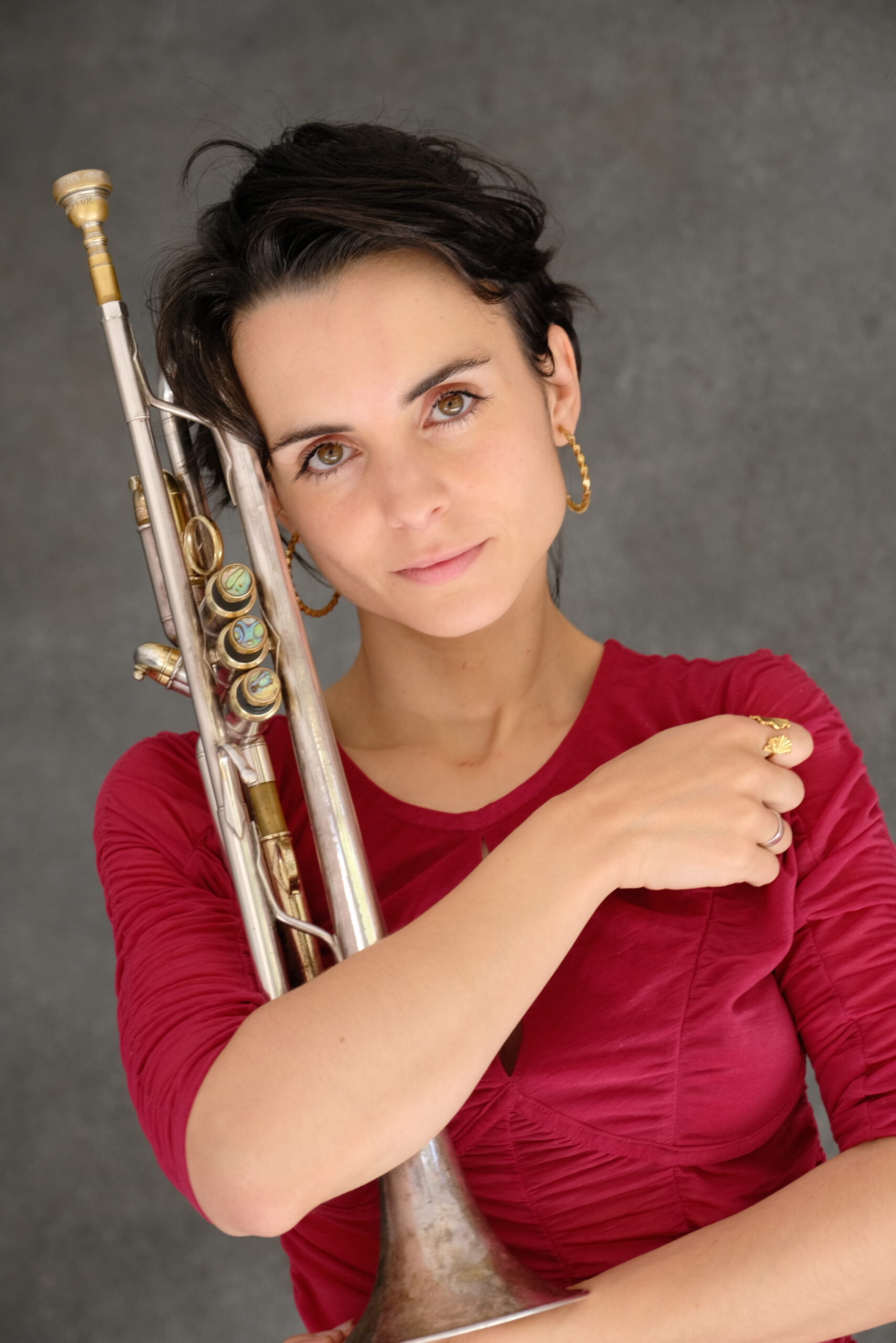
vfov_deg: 24.5
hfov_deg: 16.5
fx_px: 3098
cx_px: 448
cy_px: 672
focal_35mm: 83
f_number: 4.5
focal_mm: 55
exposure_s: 1/125
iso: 400
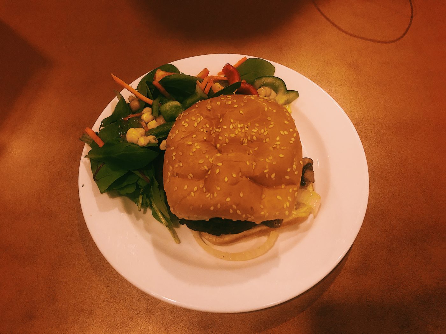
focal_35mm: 28
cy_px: 167
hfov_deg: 63.4
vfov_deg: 49.7
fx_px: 361
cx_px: 223
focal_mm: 3.99
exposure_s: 1/12
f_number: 1.8
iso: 100
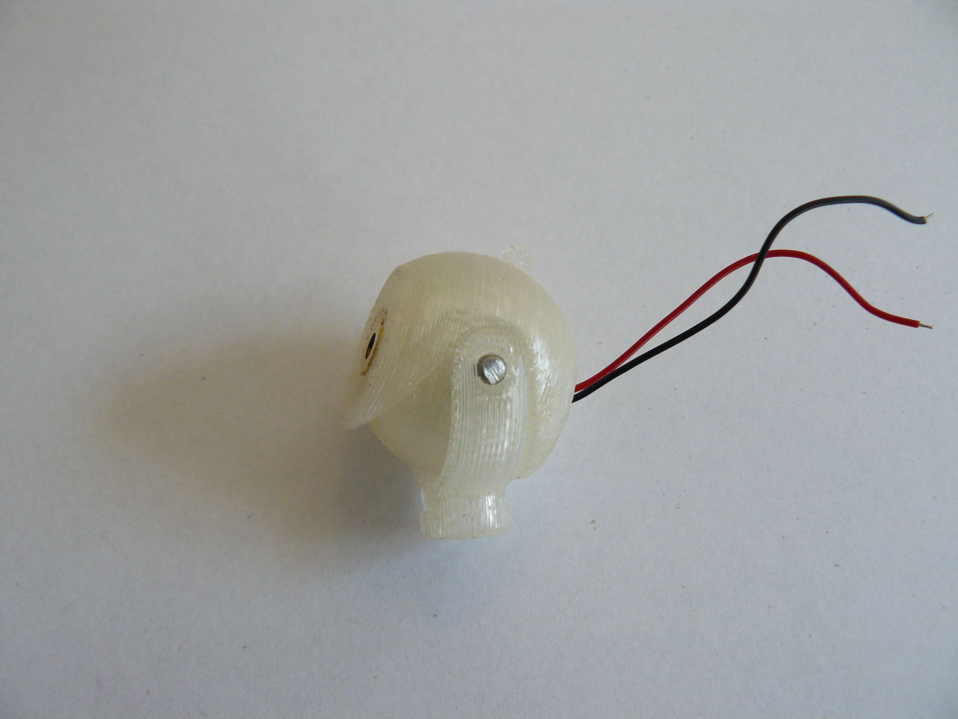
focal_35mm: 36
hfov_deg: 51.4
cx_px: 479
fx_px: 996
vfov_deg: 39.7
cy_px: 360
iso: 100
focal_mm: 6
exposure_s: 1/60
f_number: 2.8
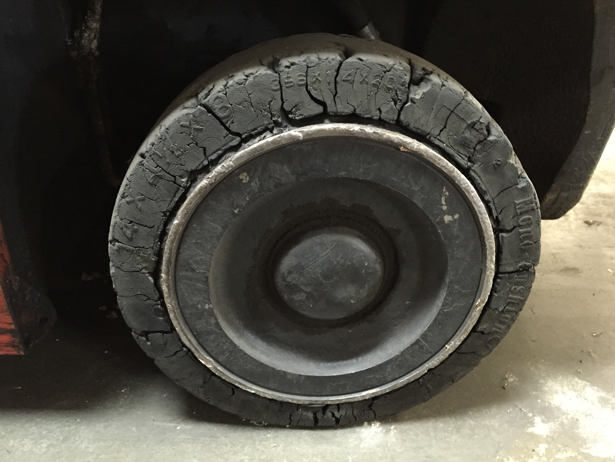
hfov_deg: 61.7
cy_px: 231
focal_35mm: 29
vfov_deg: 48.2
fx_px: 515
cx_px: 308
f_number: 2.2
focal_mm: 4.15
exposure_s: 1/15
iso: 640
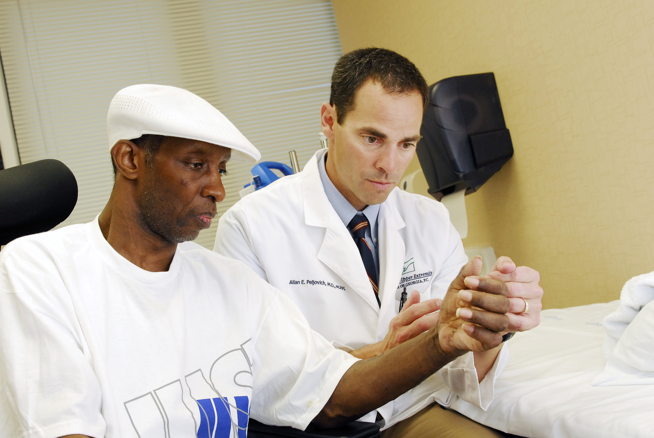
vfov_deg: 28.2
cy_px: 219
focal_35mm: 48
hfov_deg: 41.1
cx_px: 327
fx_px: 873
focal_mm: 32
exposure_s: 1/60
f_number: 5.6
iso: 500
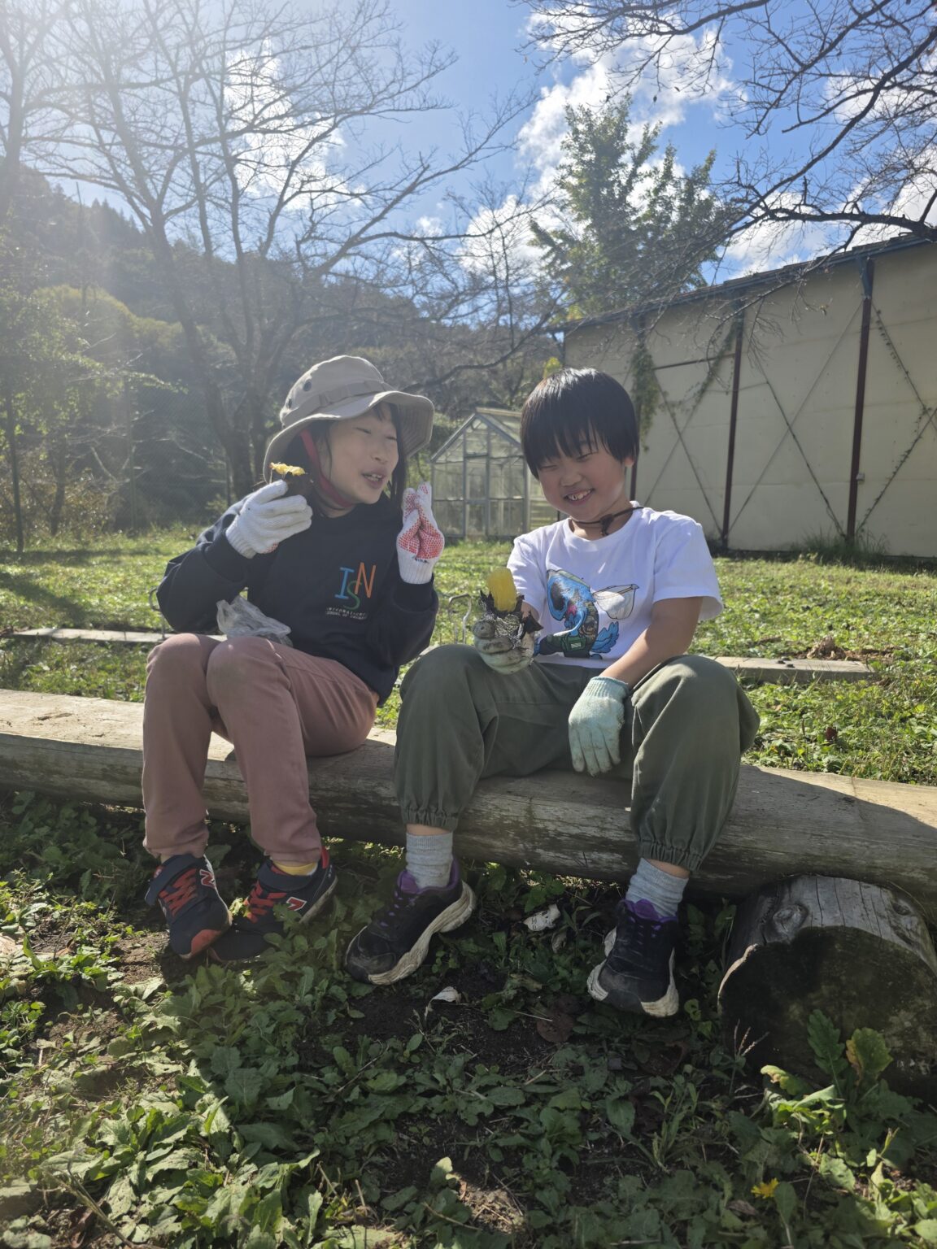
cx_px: 468
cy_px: 624
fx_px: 830
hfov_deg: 58.9
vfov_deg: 73.9
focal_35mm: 23
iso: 80
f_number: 1.7
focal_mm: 6.3
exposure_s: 1/5017
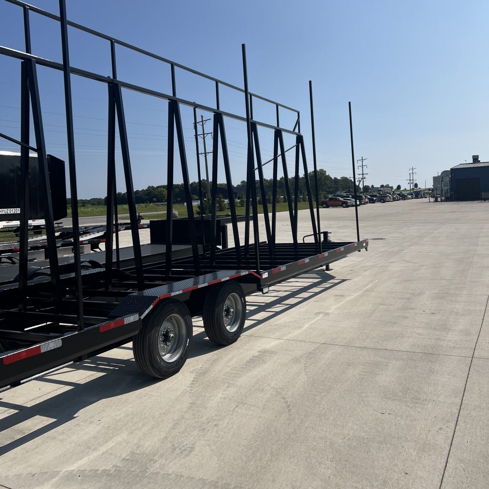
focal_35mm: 31
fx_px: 495
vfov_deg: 52.3
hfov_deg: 52.5
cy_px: 206
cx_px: 243
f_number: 1.5
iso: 50
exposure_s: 1/8000
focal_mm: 5.7
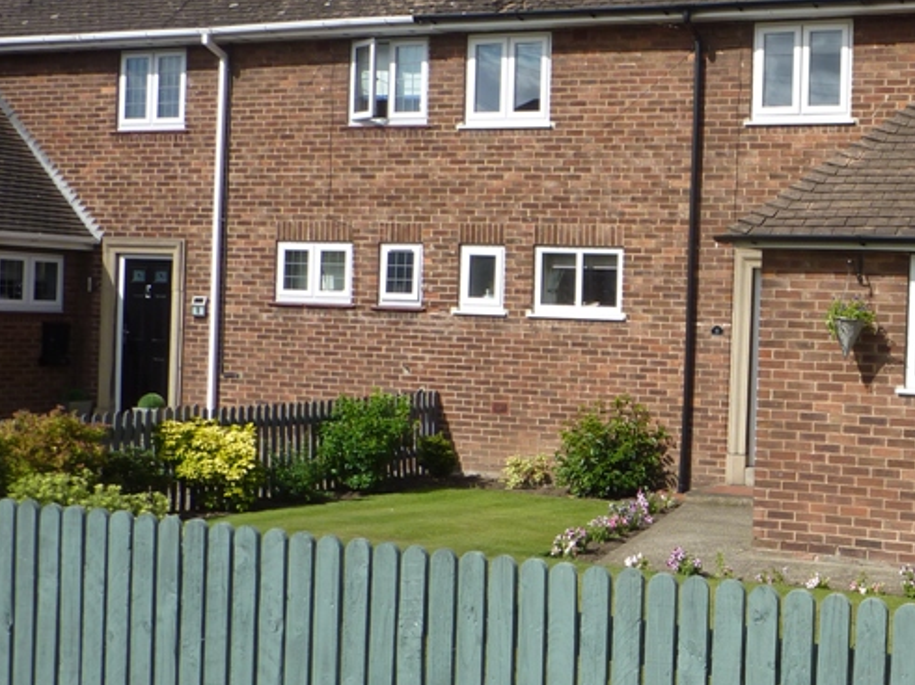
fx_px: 1453
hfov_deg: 33.3
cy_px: 325
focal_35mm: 55
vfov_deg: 26.5
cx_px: 809
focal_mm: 5
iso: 80
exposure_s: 1/640
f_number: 5
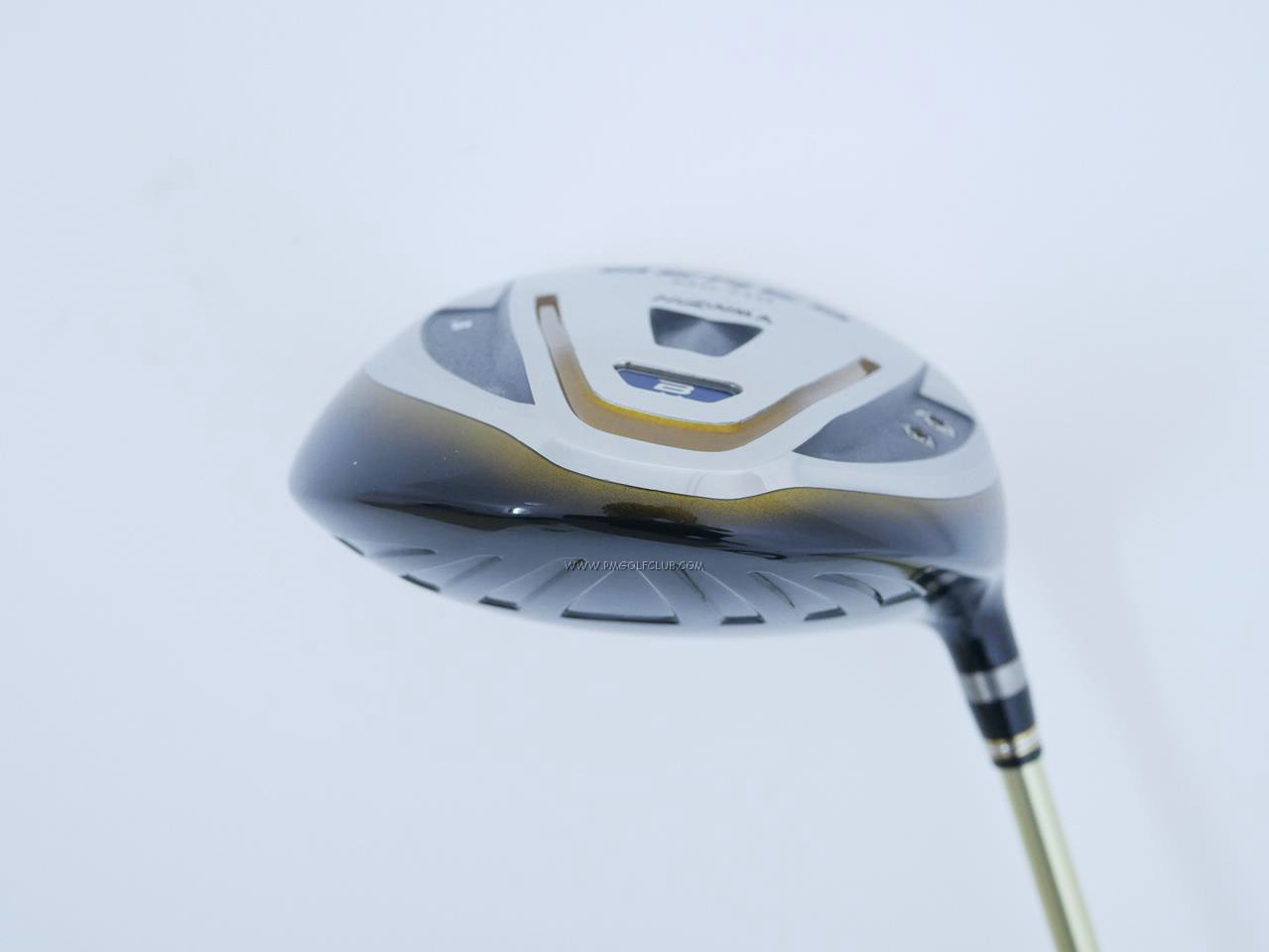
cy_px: 476
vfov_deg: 29.1
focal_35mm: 50
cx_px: 634
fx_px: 1833
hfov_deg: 38.2
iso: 1600
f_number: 4.5
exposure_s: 1/80
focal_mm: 25
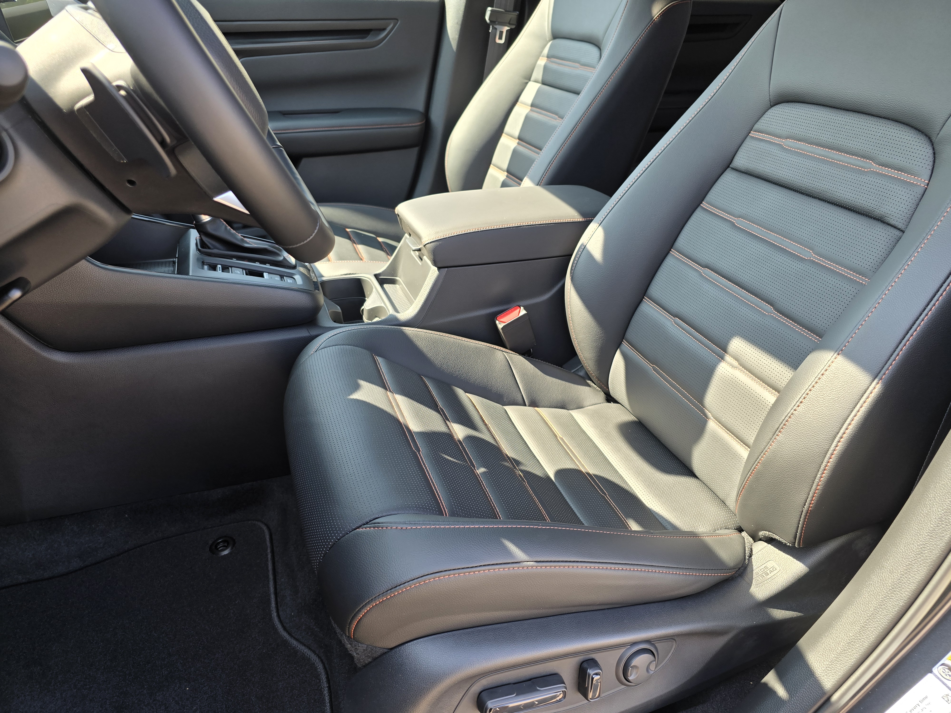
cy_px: 356
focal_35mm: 23
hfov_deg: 73.9
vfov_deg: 58.9
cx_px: 476
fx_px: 632
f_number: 1.7
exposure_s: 1/180
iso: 50
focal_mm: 6.3
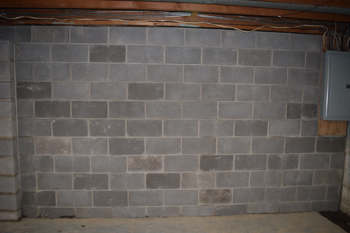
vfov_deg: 47.9
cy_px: 116
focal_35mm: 27
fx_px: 262
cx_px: 175
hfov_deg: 67.4
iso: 800
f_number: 3.5
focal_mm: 18
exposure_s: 1/60
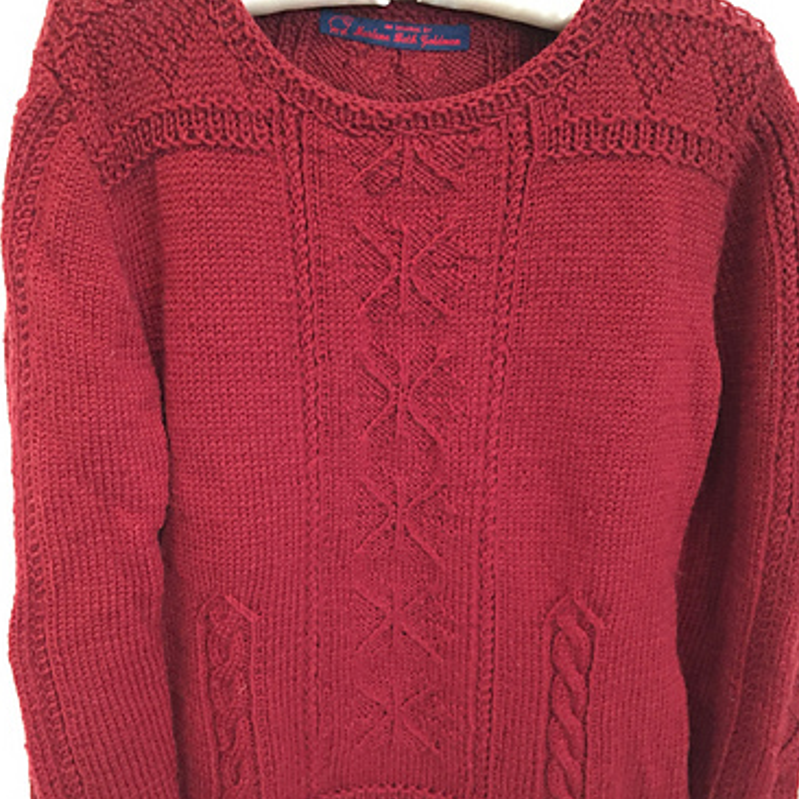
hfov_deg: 47.2
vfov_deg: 47.0
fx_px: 914
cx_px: 398
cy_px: 476
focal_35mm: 35
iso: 500
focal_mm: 4.15
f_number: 2.2
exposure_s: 1/15
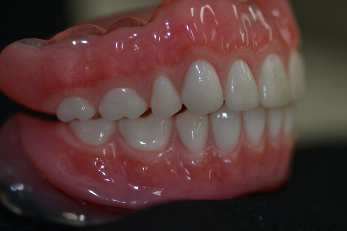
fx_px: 1518
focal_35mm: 158
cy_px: 116
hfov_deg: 13.0
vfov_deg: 8.7
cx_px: 174
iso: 125
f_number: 3.2
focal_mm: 105
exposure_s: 1/60
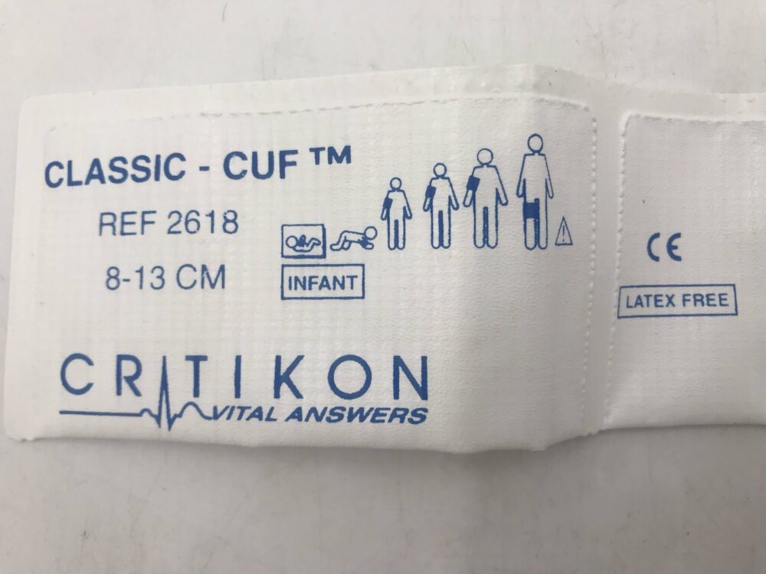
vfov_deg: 49.7
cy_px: 287
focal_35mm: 28
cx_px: 383
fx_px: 620
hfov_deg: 63.4
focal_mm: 3.99
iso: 20
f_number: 1.8
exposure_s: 1/248
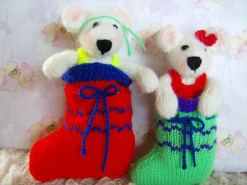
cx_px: 124
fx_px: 257
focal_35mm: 36
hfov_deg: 51.4
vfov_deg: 39.7
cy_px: 92
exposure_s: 1/60.1
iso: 200
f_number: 2.8
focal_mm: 6
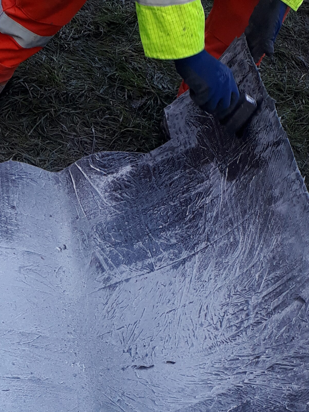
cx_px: 78
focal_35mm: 43
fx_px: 512
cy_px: 324
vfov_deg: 42.1
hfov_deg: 33.0
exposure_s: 1/216
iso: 40
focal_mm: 3.6
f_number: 1.9
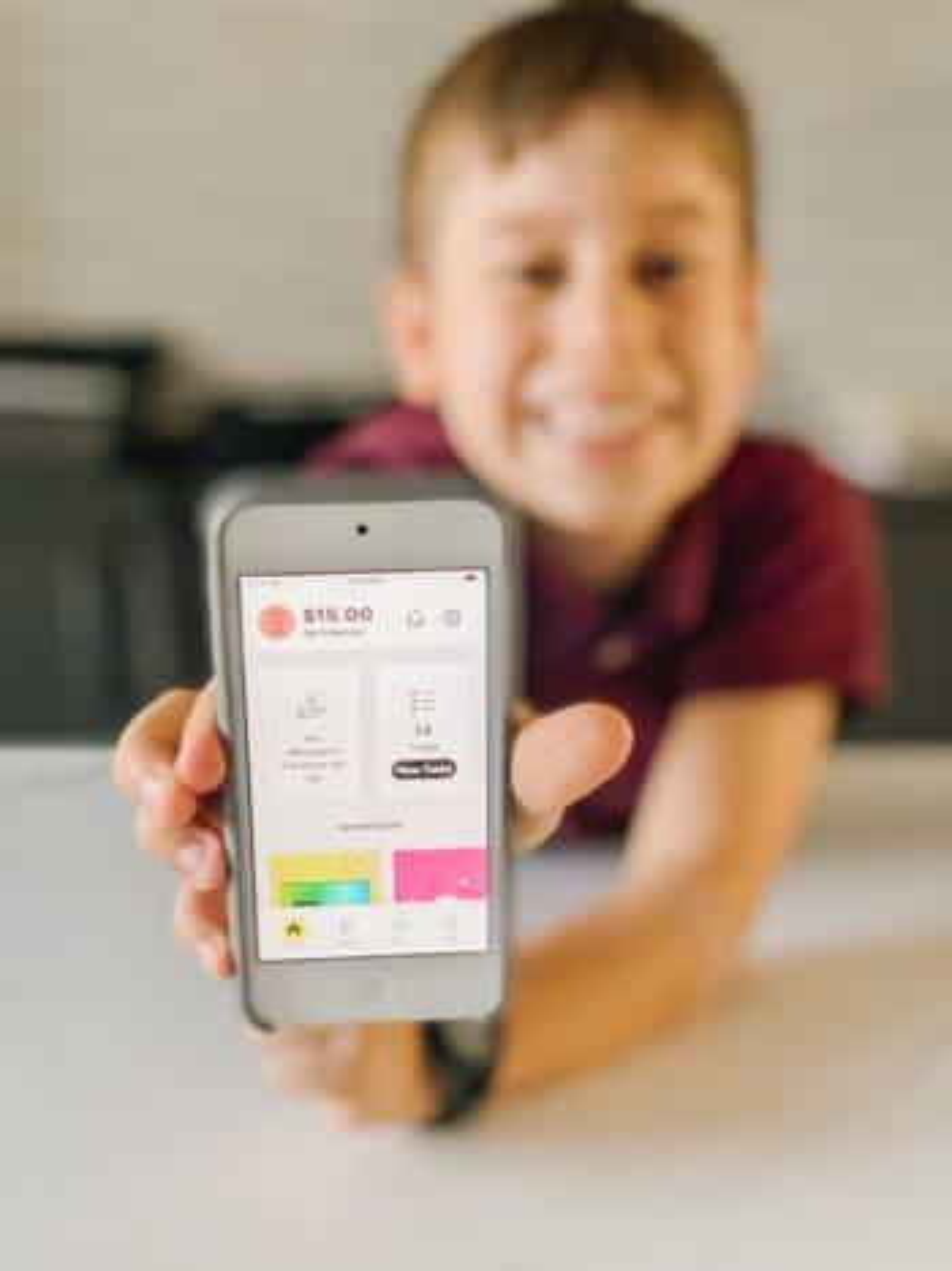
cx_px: 476
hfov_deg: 28.0
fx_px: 1908
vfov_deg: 36.8
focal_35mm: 52
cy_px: 636
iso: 125
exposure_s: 1/120
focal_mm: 6
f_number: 2
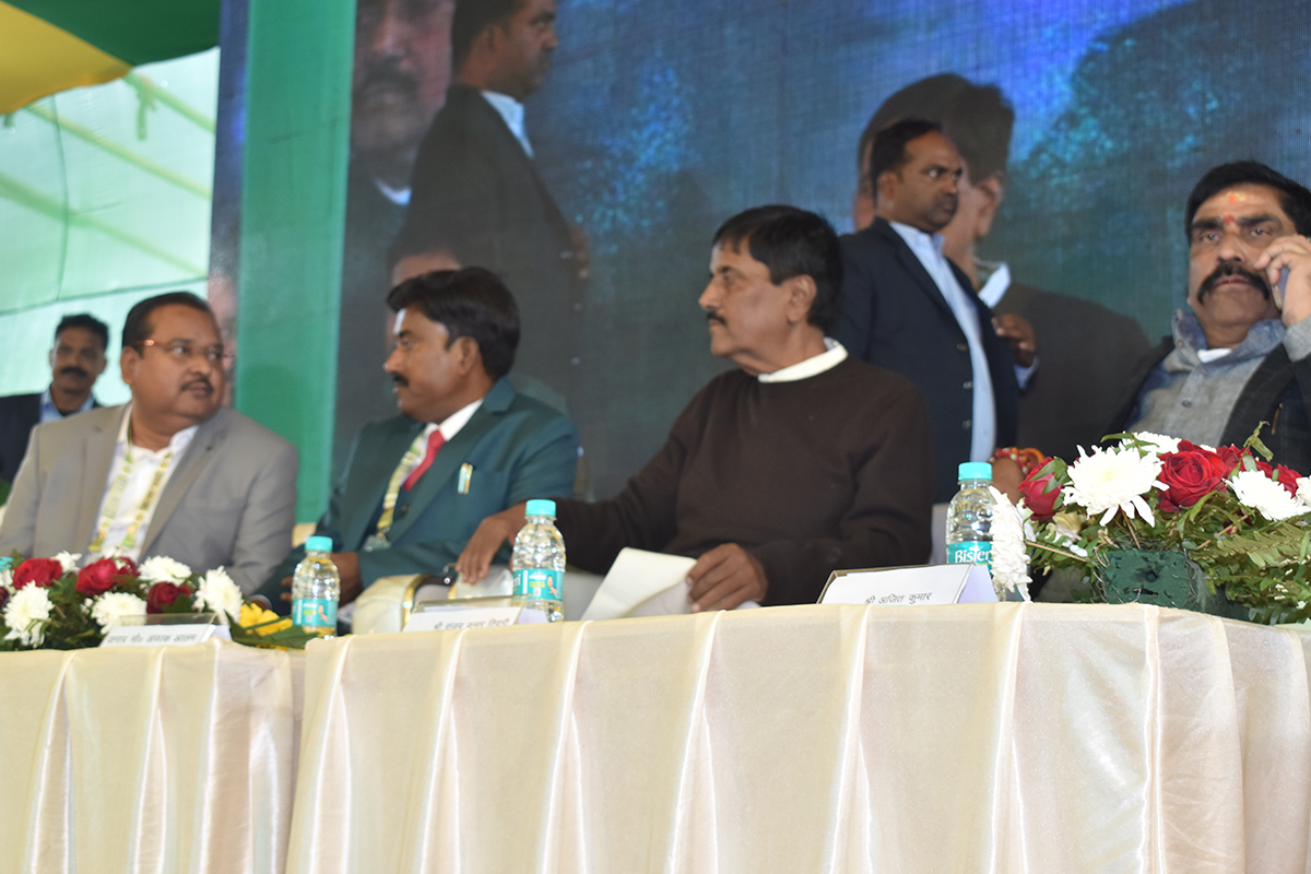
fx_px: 2458
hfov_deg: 29.9
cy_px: 437
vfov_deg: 20.2
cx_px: 656
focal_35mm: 68
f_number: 6.3
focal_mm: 45
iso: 400
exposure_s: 1/160
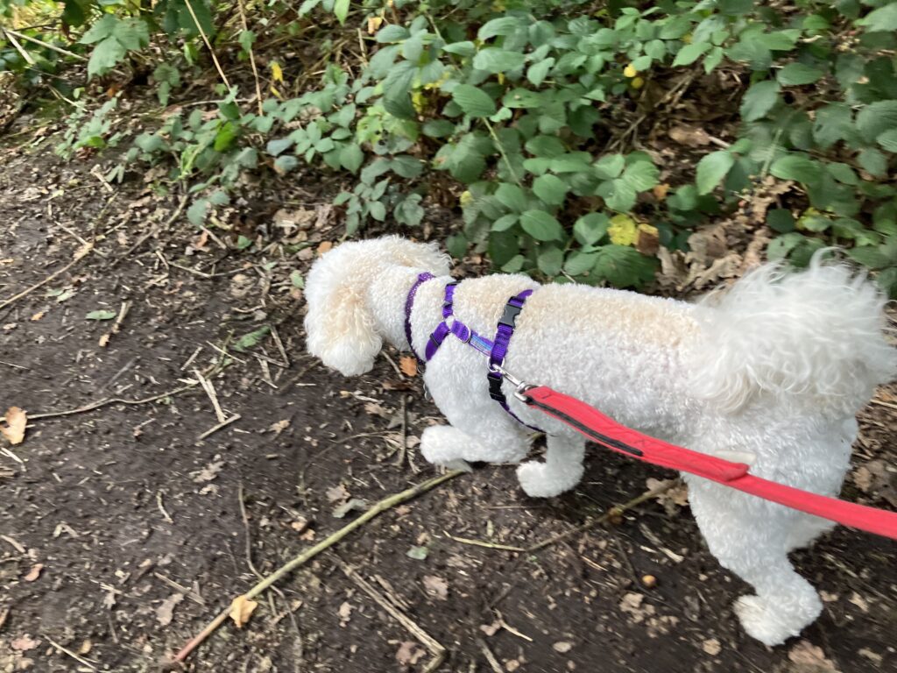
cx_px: 448
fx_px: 726
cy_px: 336
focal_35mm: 28
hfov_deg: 63.4
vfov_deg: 49.7
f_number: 1.8
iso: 50
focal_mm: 3.99
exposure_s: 1/121
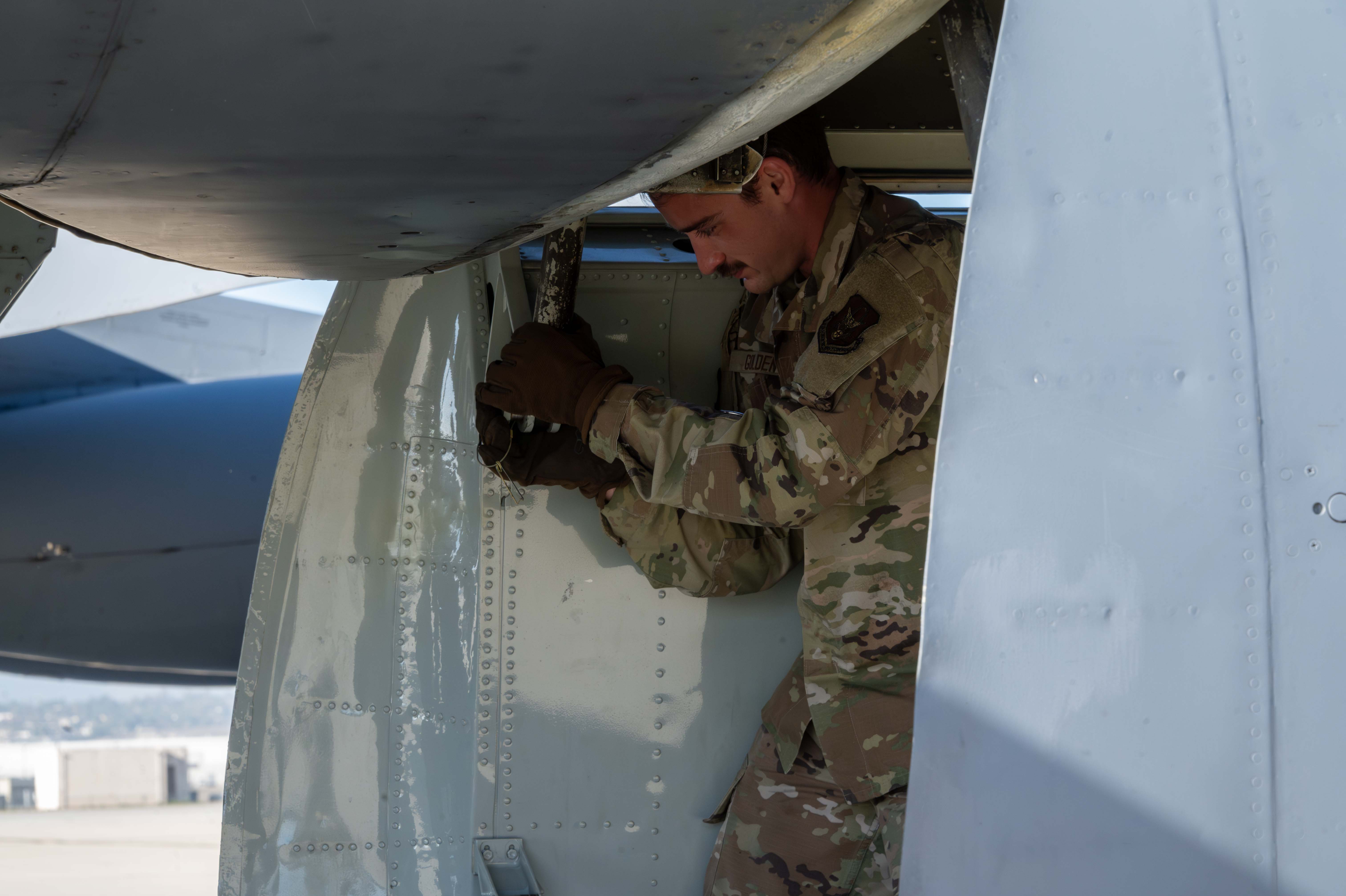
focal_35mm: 135
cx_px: 673
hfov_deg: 15.2
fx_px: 5044
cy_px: 448
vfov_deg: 10.1
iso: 1600
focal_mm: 135
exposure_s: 1/320
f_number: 14
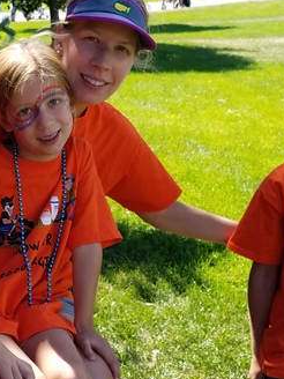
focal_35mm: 76
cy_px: 192
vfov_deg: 25.7
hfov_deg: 19.2
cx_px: 66
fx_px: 831
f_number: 1.7
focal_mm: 4.2
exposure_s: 1/786
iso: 50
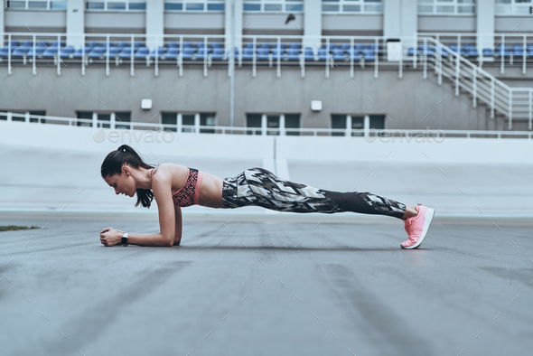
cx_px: 266
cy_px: 178
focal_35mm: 70
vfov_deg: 19.5
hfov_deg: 28.8
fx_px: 1037
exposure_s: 1/400
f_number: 2.8
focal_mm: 70
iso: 100
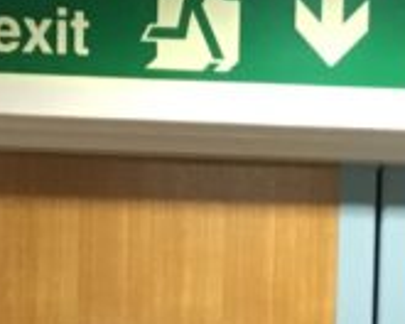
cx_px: 196
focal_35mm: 176
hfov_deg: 11.0
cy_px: 886
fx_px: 2110
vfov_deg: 7.9
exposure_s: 1/33
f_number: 2.2
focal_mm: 4.15
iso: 160
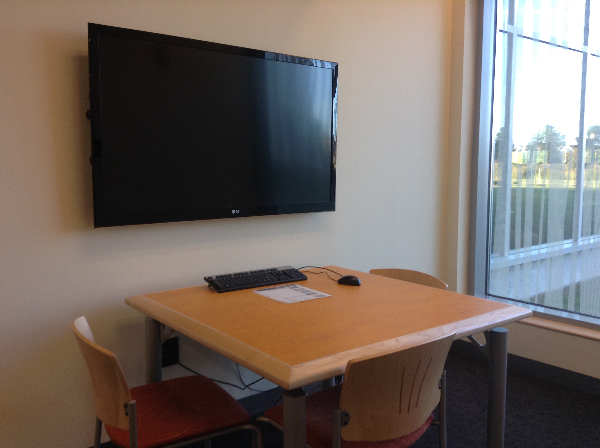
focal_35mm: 33
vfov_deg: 42.8
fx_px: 571
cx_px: 300
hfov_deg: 55.4
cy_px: 224
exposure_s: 1/30
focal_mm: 3.3
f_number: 2.4
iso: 32
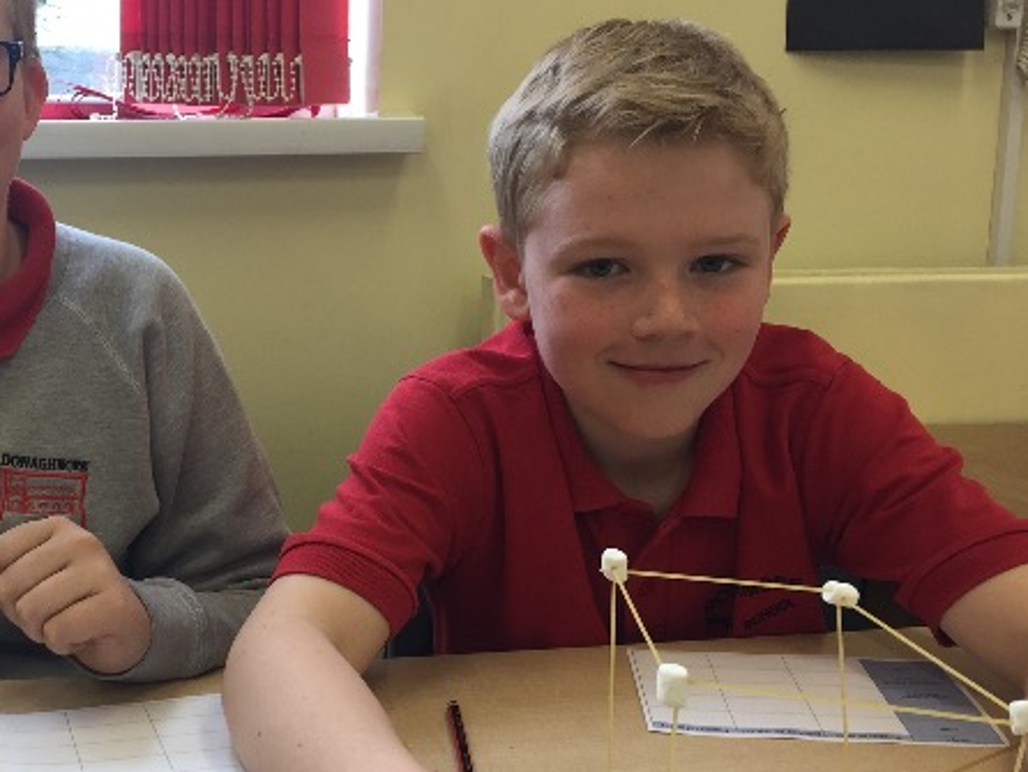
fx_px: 1545
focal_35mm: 52
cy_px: 445
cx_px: 279
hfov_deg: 36.1
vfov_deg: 28.0
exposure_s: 1/50
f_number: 2.2
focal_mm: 4.15
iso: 40
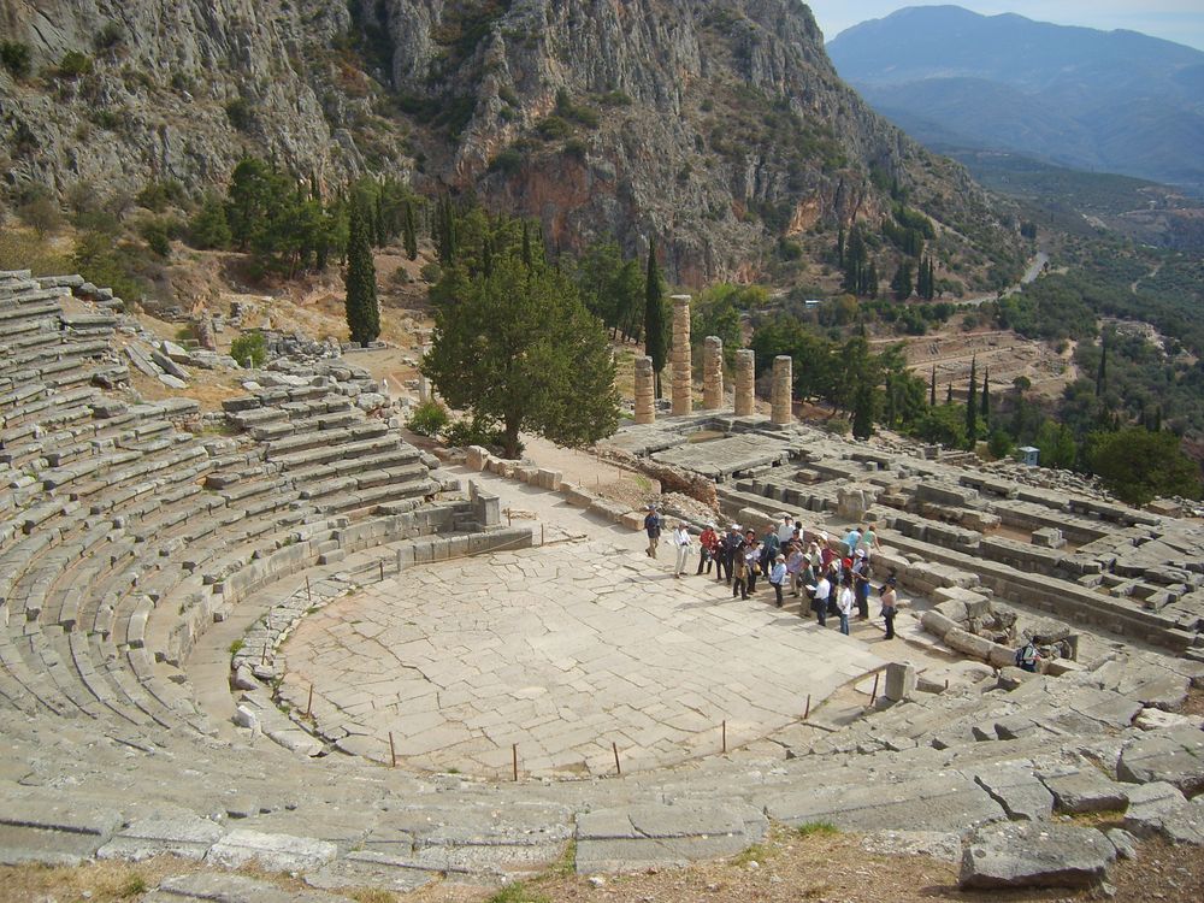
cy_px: 452
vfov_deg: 40.7
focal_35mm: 35
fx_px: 1217
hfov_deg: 52.6
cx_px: 602
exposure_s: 1/180
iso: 50
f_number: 7.1
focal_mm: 5.8
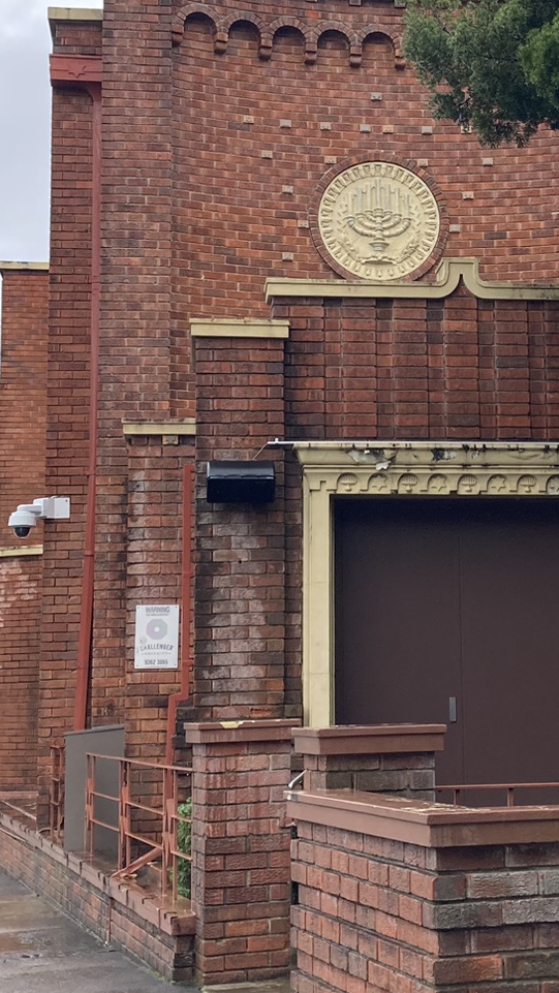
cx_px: 451
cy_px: 379
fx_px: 1712
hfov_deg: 18.4
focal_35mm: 65
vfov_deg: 32.2
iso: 20
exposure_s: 1/623
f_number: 1.8
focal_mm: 3.99
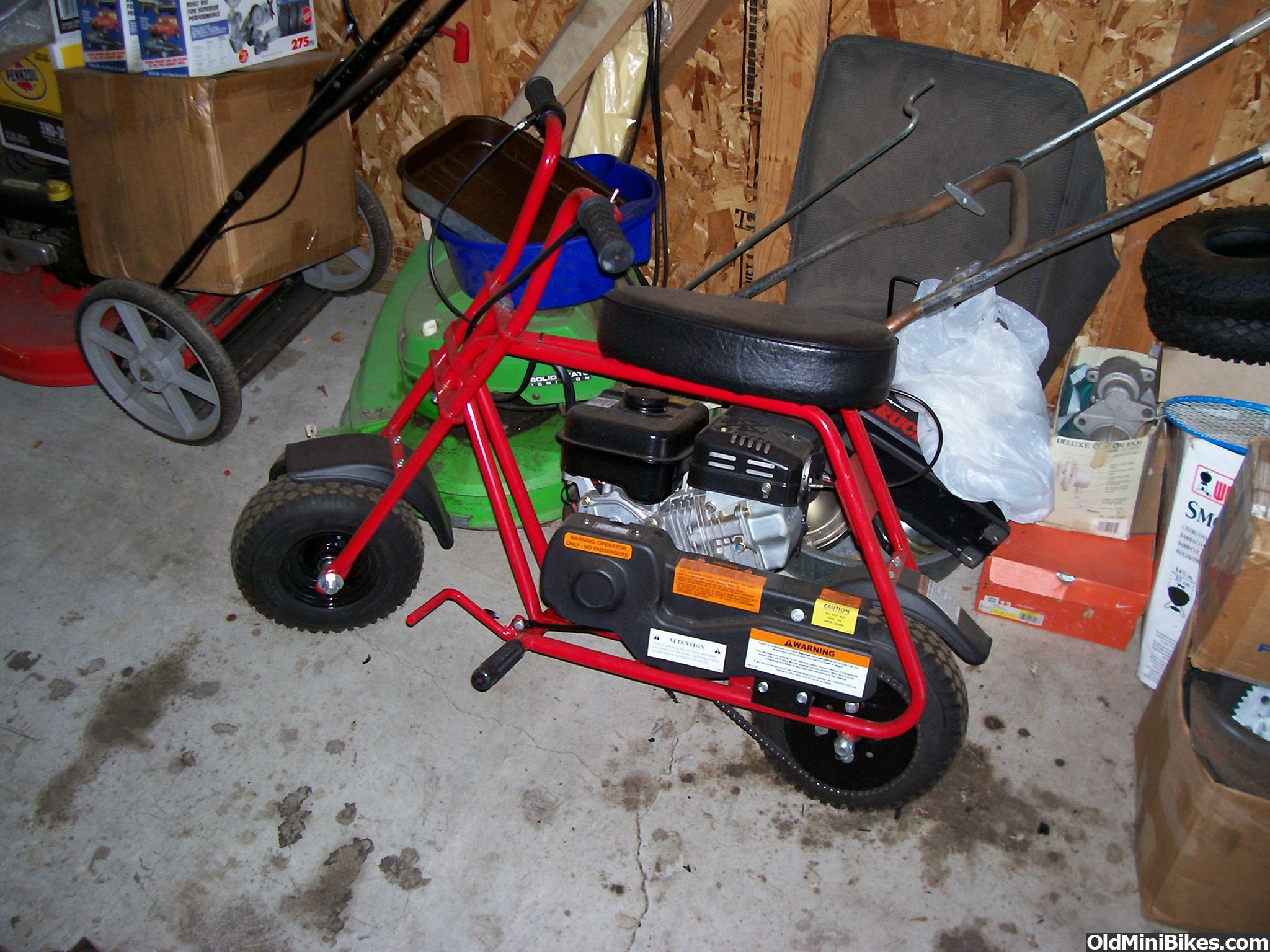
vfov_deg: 41.8
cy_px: 476
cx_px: 635
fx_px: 1247
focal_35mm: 34
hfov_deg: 54.0
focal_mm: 5.6
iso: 80
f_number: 2.7
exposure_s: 1/64
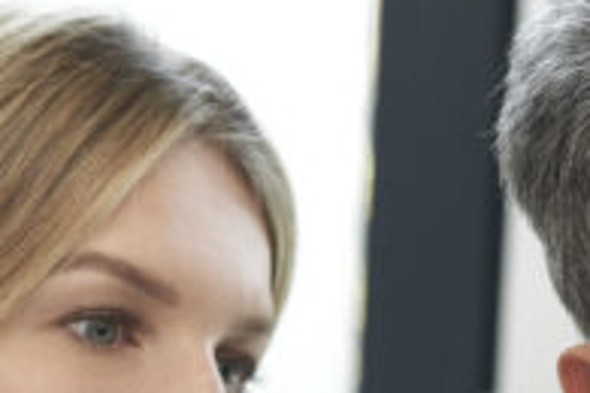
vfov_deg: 5.2
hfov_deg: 7.8
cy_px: 703
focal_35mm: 263
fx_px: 4310
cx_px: 533
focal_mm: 50
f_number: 2.5
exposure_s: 1/125
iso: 250
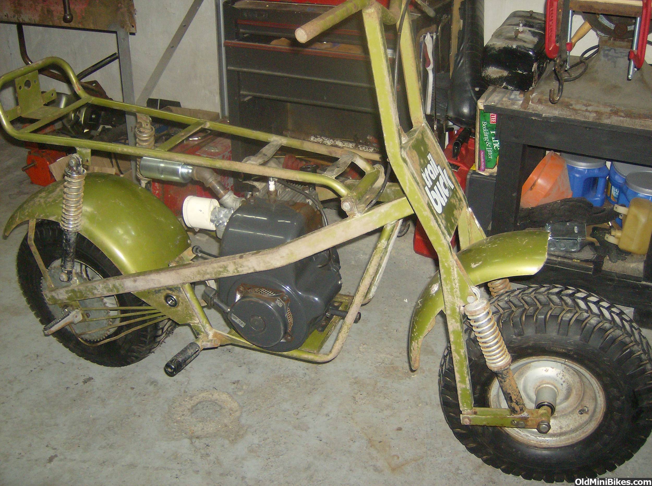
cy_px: 243
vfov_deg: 39.5
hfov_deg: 51.5
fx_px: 677
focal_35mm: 36
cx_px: 326
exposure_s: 1/60
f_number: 2.8
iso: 200
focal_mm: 6
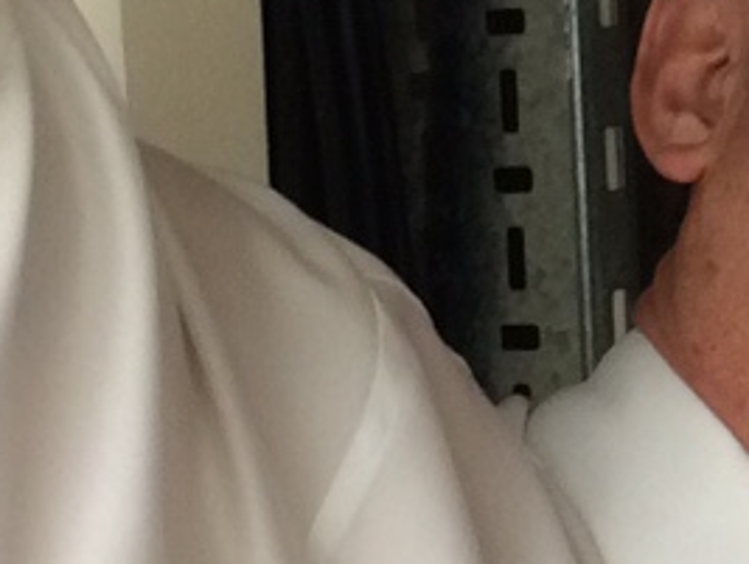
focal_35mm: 177
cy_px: 194
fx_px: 3835
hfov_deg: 10.6
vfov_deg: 8.4
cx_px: 1220
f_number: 2.2
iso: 100
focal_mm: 4.15
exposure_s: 1/33
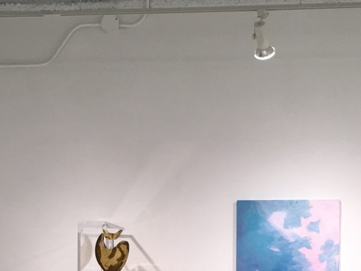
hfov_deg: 19.8
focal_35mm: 99
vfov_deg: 13.9
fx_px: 1032
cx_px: 230
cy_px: 416
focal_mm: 4.15
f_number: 2.2
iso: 25
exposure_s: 1/40
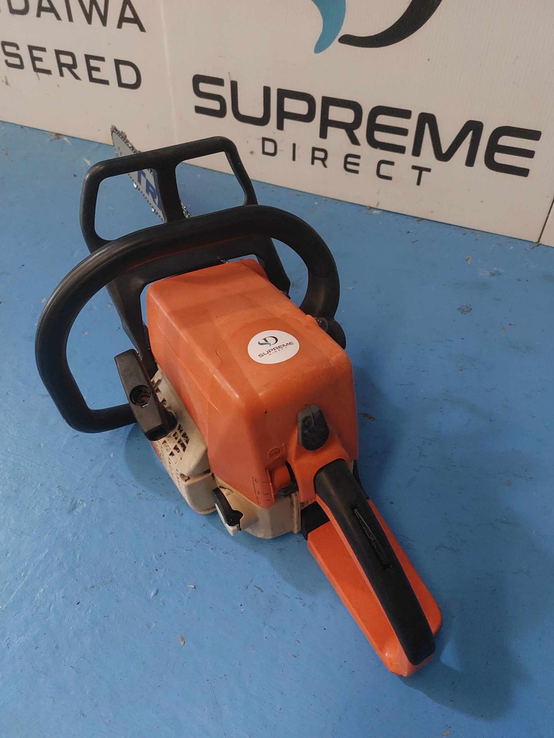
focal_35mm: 24
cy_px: 369
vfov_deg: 71.6
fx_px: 512
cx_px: 277
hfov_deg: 56.8
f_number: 1.8
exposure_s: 1/25
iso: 800
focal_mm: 5.23
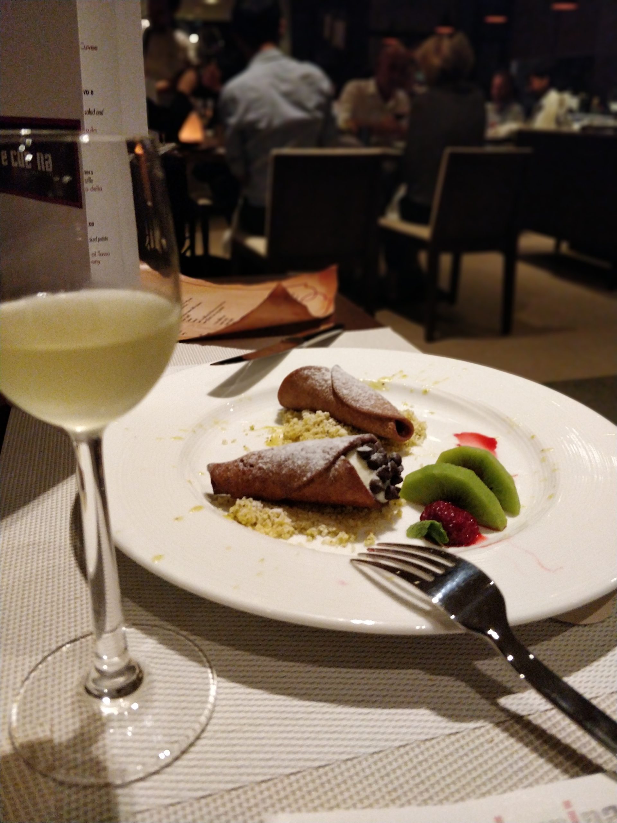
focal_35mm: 24
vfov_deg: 71.6
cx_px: 308
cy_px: 412
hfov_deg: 56.8
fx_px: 570
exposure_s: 1/33
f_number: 1.7
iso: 1600
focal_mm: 4.1
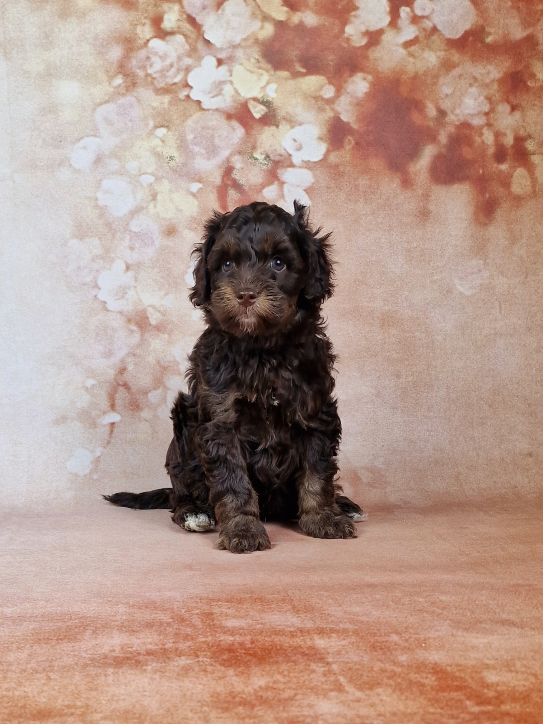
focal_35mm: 23
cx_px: 272
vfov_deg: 73.9
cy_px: 362
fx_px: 481
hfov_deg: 58.9
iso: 50
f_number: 1.8
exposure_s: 1/192
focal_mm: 6.4
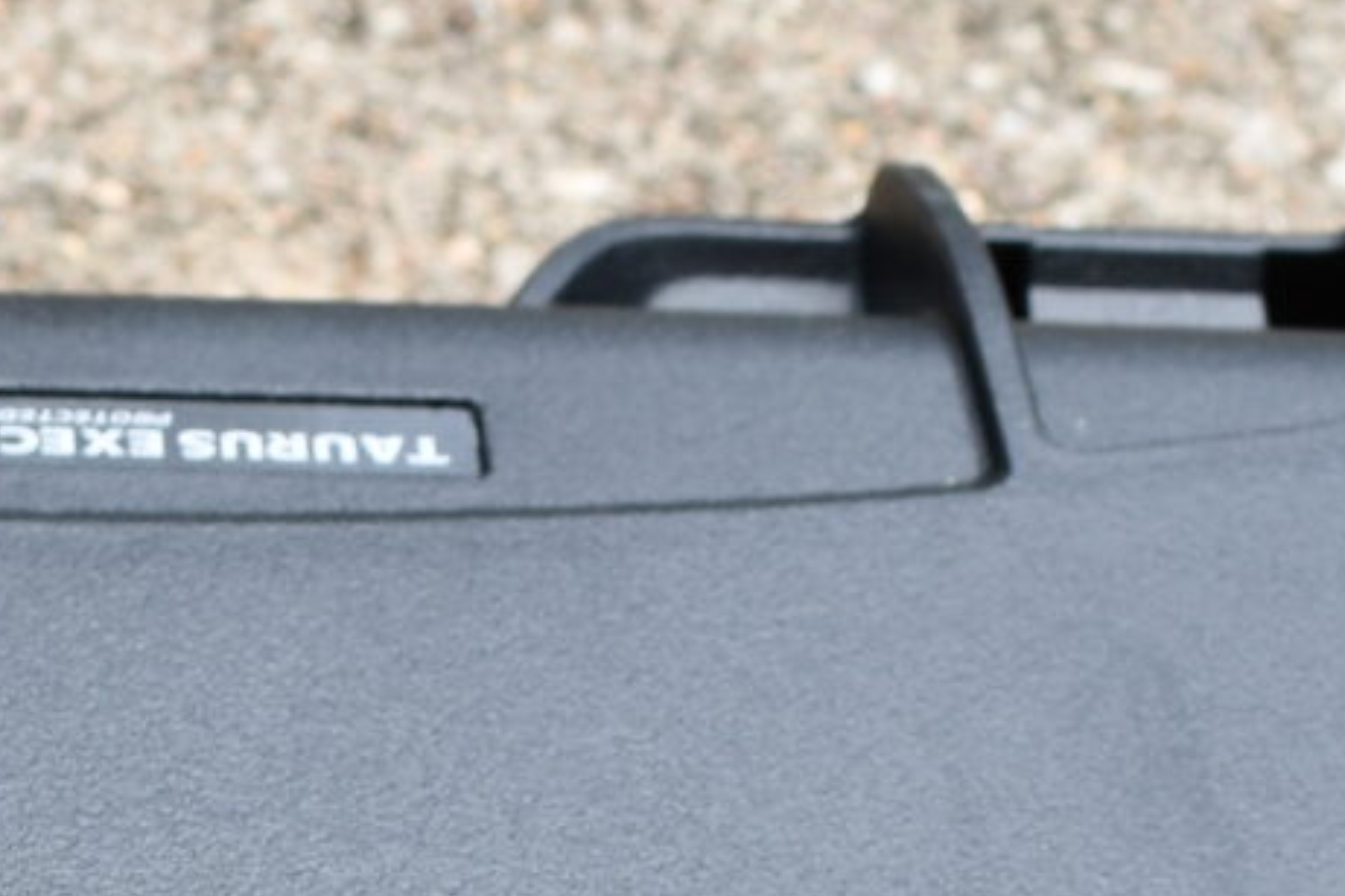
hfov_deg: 13.4
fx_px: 5639
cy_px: 1580
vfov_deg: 8.7
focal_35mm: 151
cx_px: -41
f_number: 8
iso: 200
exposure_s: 1/250
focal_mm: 23
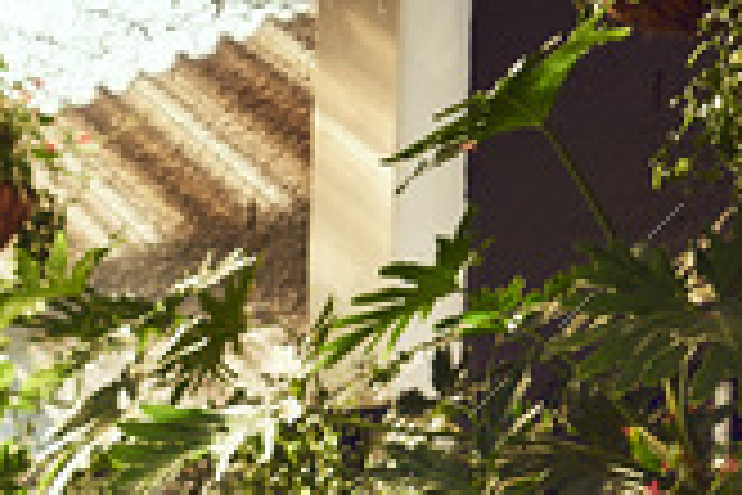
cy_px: 882
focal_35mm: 125
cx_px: -481
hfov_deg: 14.8
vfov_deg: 10.4
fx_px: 2576
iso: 200
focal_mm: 35
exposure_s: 1/1250
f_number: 1.8
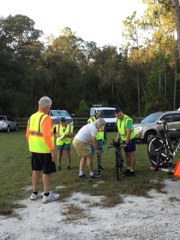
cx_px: 116
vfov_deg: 44.3
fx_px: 291
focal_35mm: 42
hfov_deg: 34.1
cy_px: 155
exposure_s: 1/60
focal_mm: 3.3
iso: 25
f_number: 2.4
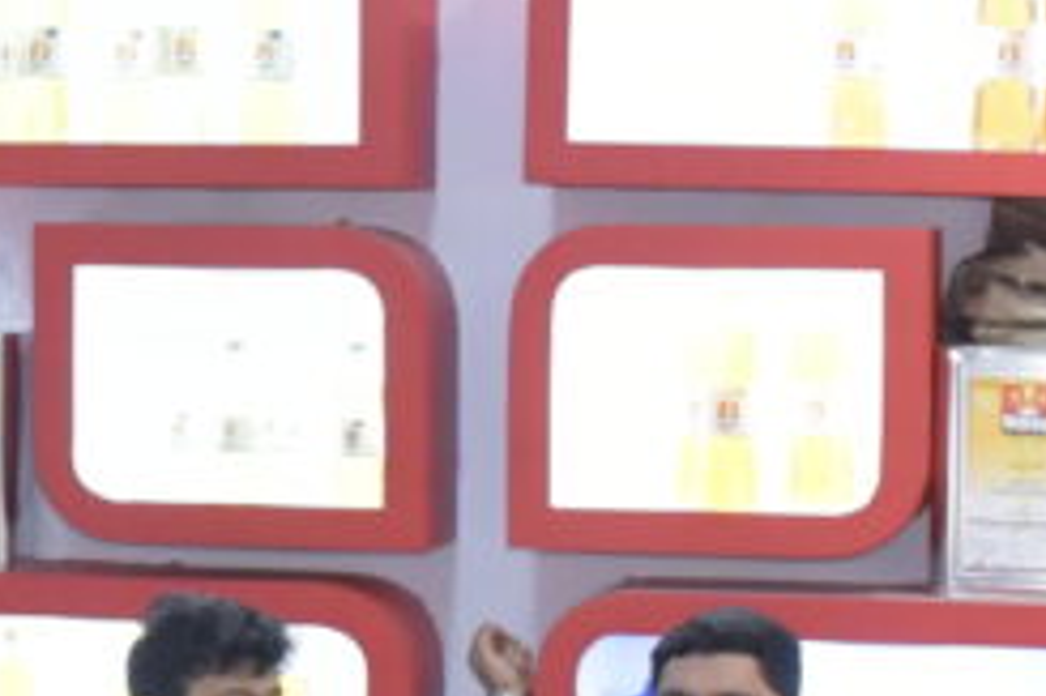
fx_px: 5459
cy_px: 94
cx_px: -854
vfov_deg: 7.3
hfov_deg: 10.3
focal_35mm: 188
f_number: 5.6
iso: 1250
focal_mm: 20
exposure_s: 1/125
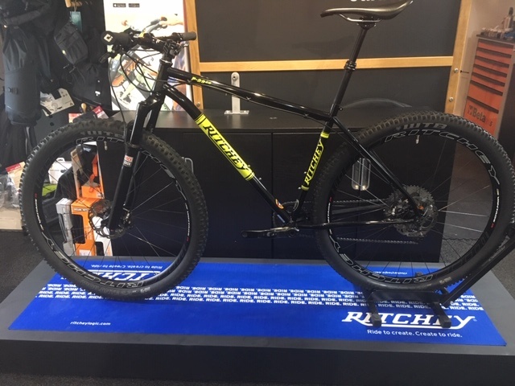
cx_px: 258
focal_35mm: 29
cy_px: 193
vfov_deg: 48.2
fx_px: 431
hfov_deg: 61.7
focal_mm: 4.15
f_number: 2.2
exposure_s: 1/25
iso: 200
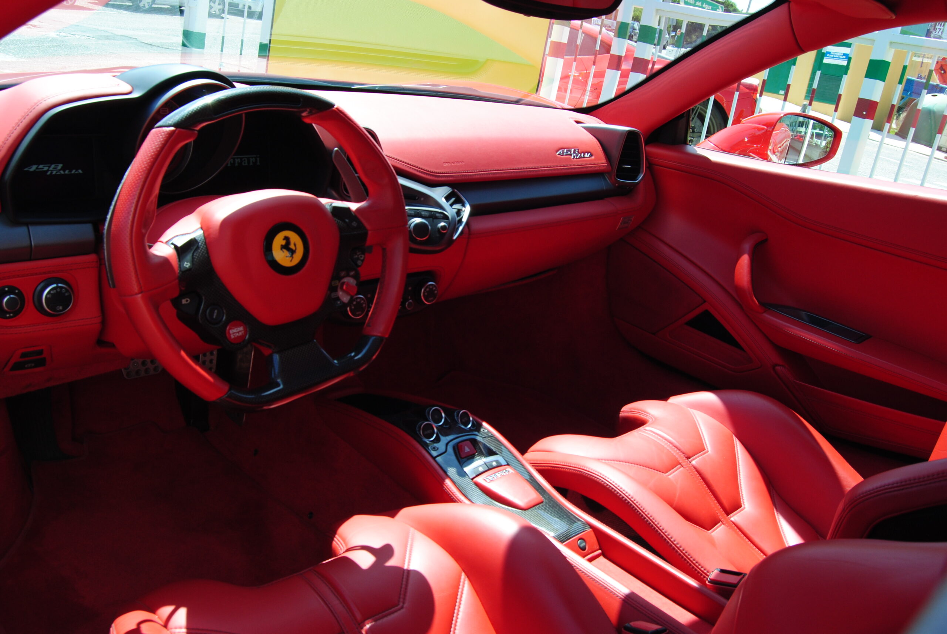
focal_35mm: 33
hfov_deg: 57.2
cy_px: 317
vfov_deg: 40.1
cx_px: 474
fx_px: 869
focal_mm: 22
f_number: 9
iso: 200
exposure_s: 1/100
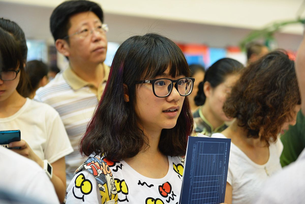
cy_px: 102
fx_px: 593
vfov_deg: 19.5
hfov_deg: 28.8
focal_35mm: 70
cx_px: 152
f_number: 3.2
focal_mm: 70
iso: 1000
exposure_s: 1/200
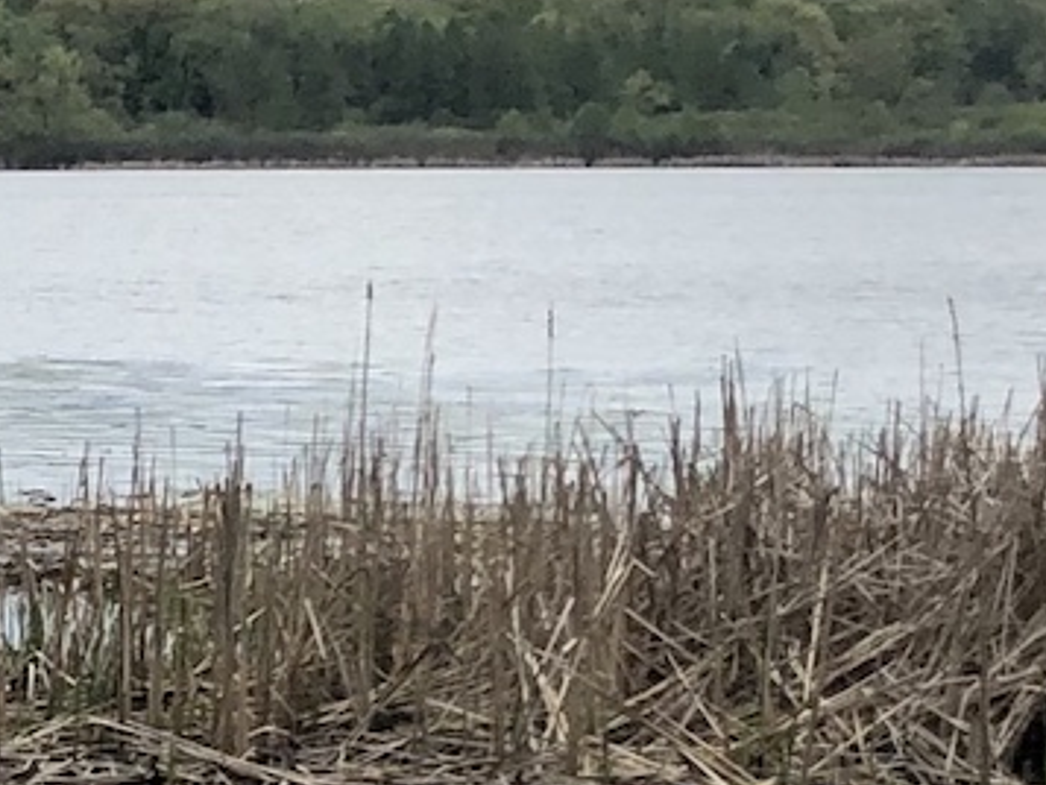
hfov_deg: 11.1
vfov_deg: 9.4
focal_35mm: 157
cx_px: -1236
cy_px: 731
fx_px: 4746
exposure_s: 1/1715
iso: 20
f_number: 1.8
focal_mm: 3.99
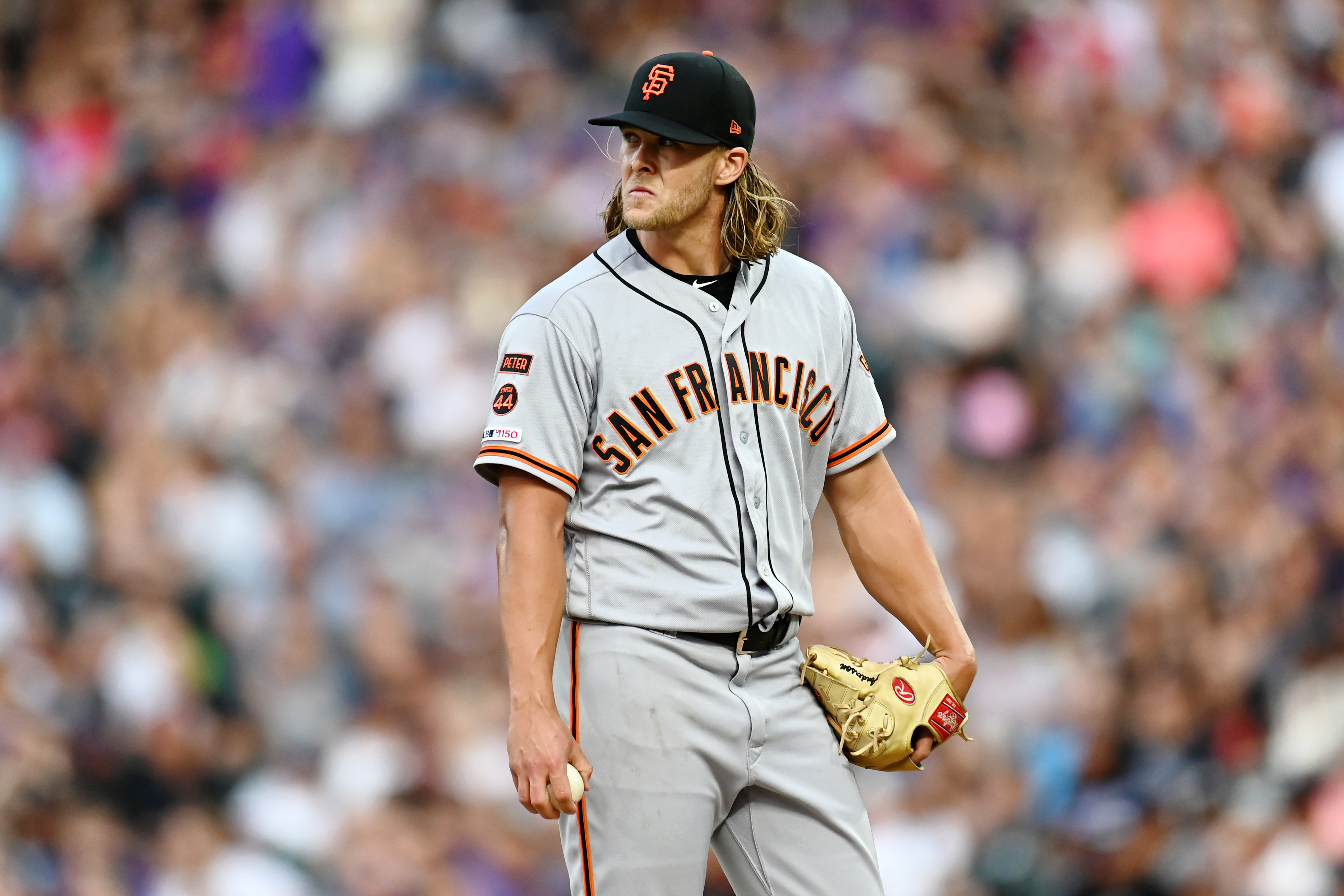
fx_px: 22398
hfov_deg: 3.4
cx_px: 672
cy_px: 448
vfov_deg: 2.3
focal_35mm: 600
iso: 1600
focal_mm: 400
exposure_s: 1/3200
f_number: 2.8
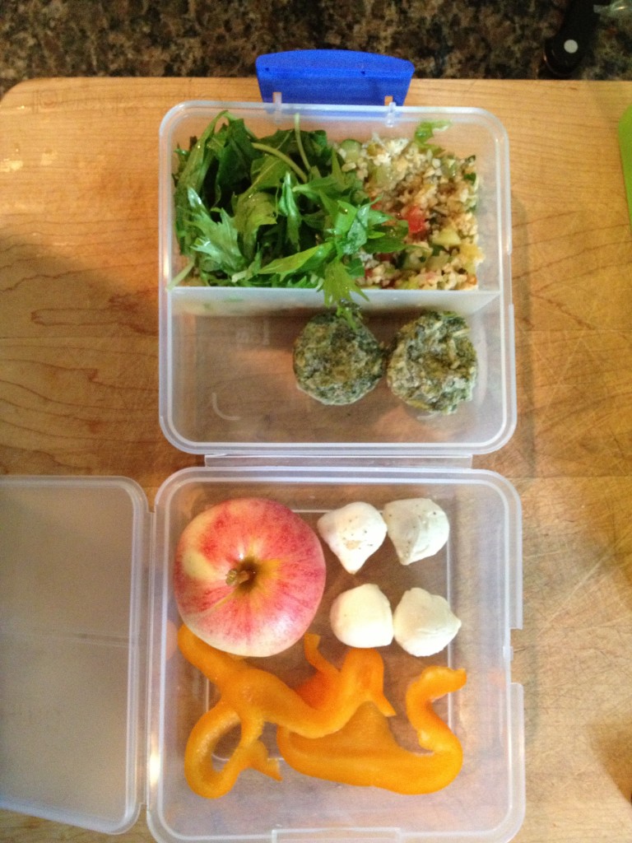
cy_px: 422
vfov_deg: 52.6
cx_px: 316
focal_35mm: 35
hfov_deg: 40.7
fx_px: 852
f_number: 2.4
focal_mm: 4.28
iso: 400
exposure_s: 1/20
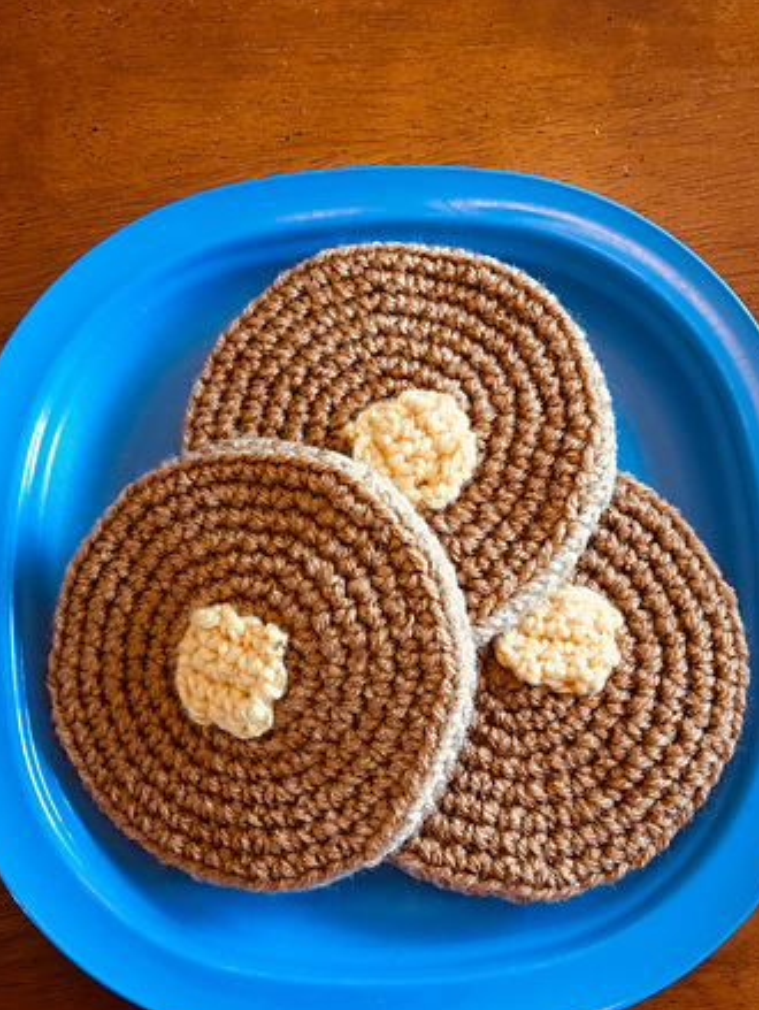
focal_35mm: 33
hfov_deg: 43.0
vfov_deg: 55.3
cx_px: 376
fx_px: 963
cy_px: 529
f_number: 2.2
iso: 100
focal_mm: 4.15
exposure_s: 1/30
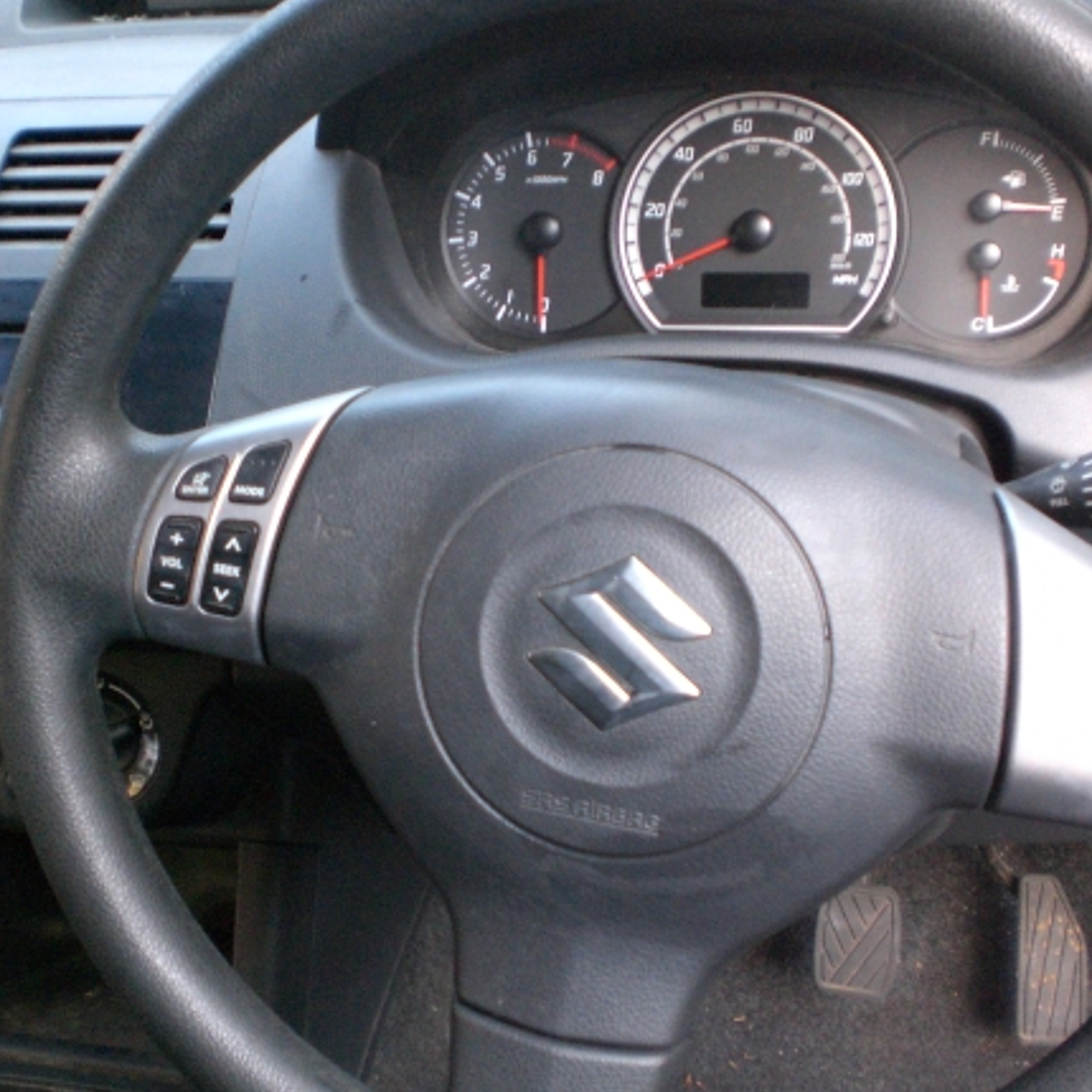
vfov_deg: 34.0
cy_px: 528
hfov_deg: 34.0
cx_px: 493
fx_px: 1785
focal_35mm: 50
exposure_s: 1/80
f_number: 3.1
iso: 400
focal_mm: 6.3
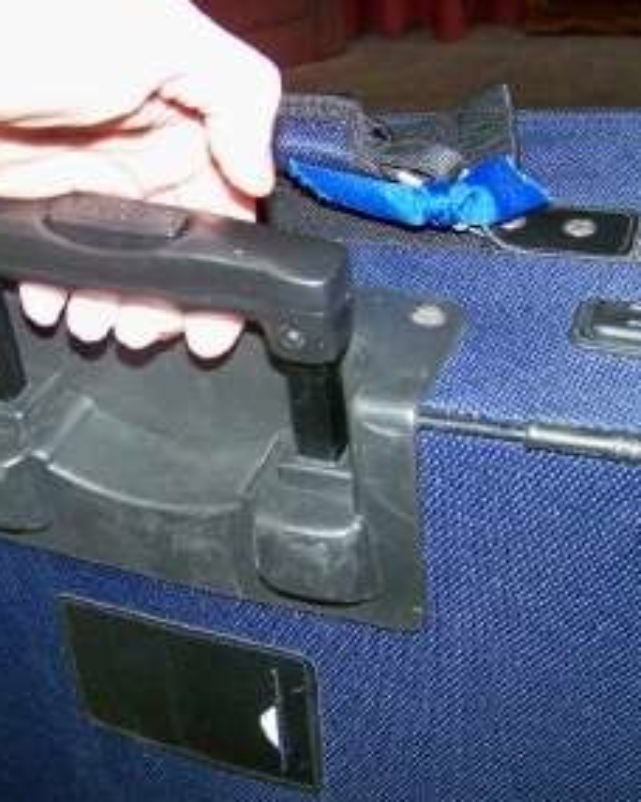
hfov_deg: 28.6
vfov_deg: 36.0
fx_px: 1233
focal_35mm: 52
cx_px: 143
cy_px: 394
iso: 400
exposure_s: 1/80
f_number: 2.8
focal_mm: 6.3
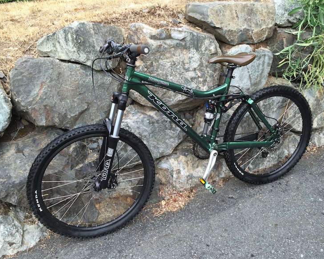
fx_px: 297
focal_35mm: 31
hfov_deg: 57.1
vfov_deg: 47.1
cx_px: 171
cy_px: 133
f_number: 2.2
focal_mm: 4.15
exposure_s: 1/120
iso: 40
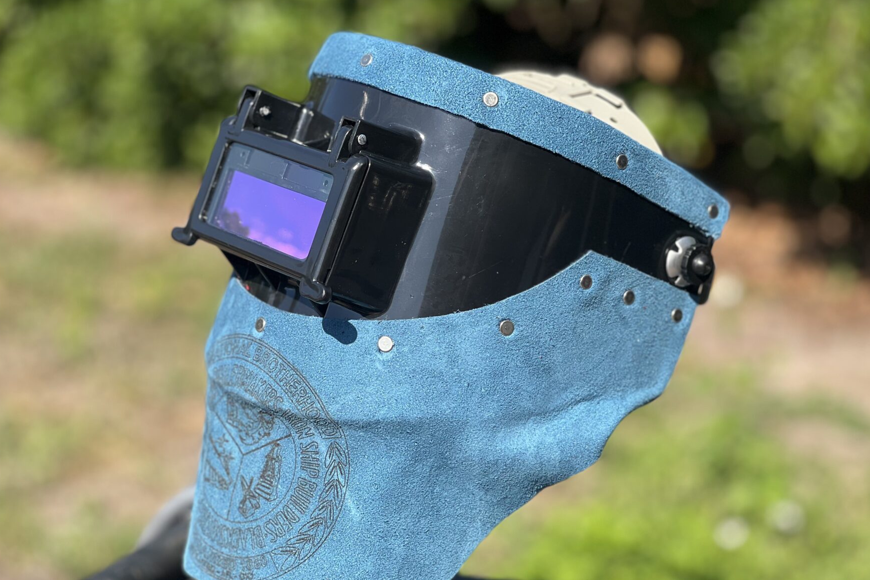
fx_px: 2054
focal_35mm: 85
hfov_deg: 23.9
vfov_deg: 16.1
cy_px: 317
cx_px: 447
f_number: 2.8
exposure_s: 1/382
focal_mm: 9
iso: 32
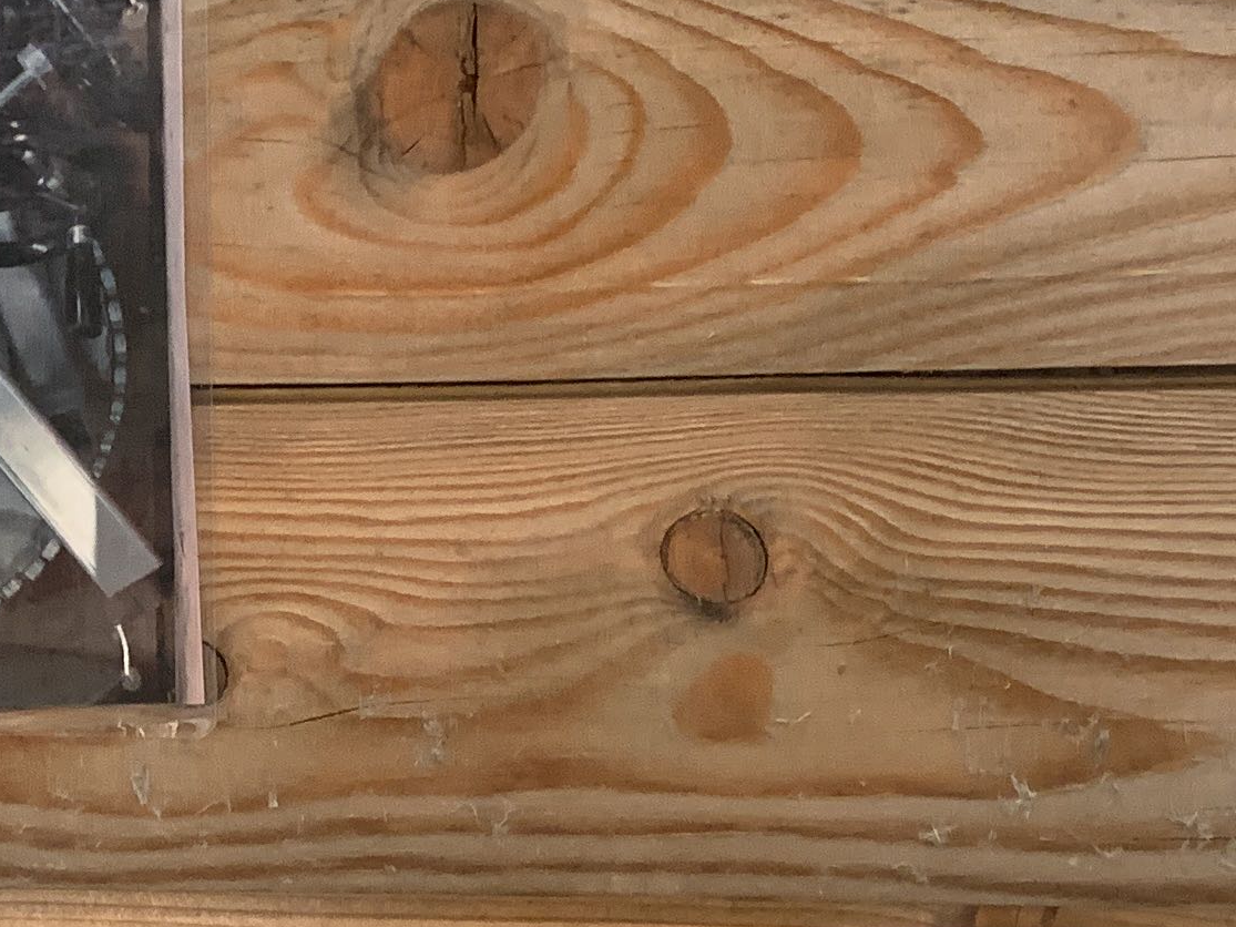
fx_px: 3356
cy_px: 697
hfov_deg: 20.0
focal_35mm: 94
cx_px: -112
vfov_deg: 15.6
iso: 250
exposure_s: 1/60
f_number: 1.8
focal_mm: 4.25
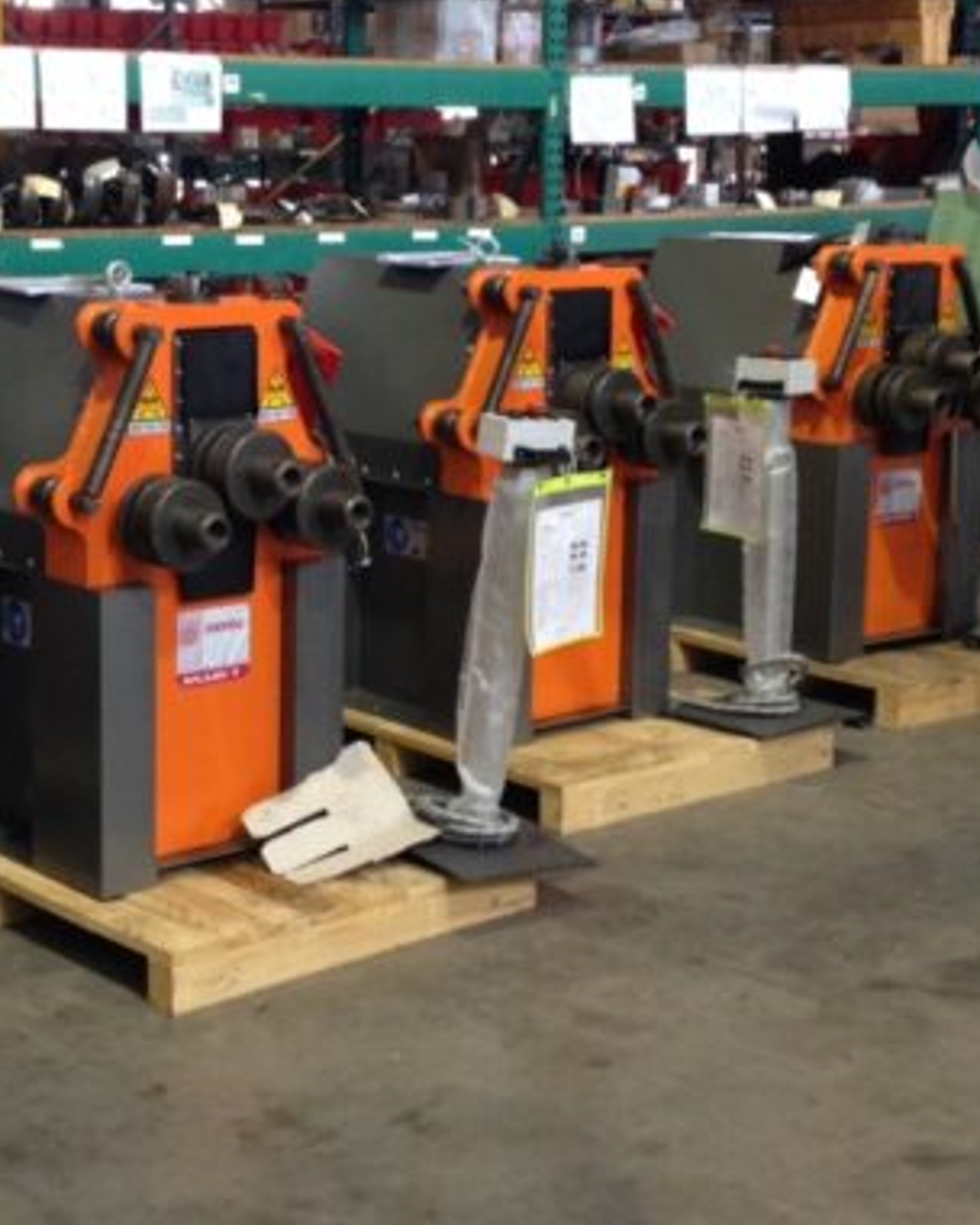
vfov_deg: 27.5
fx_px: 2502
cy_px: 554
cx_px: 348
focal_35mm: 69
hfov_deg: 22.1
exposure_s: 1/20
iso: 125
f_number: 2.4
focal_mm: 4.28
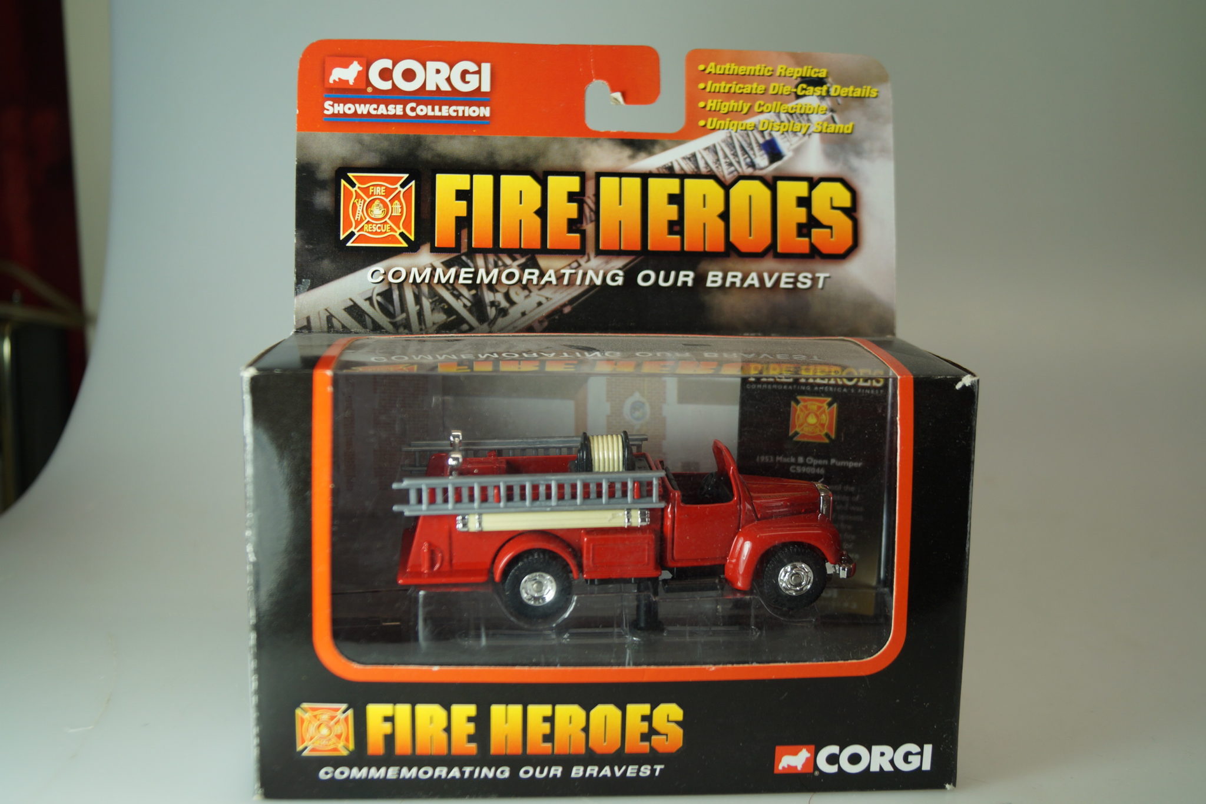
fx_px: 1306
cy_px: 402
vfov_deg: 34.2
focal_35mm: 39
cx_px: 603
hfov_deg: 49.6
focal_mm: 26
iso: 160
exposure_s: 1/160
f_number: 4.5
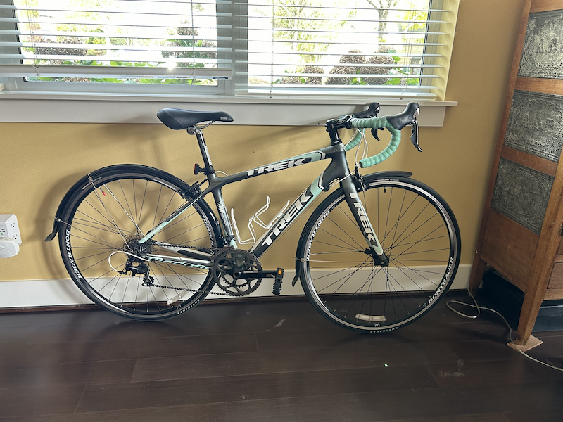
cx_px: 282
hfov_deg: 67.3
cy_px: 211
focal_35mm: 26
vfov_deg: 53.1
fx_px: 423
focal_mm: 5.7
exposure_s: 1/60
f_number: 1.5
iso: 100
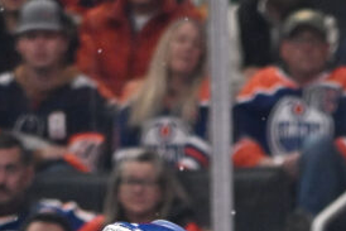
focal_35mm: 762
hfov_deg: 2.7
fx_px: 7327
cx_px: 208
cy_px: 740
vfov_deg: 1.8
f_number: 4.5
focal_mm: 102
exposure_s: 1/800
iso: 1600
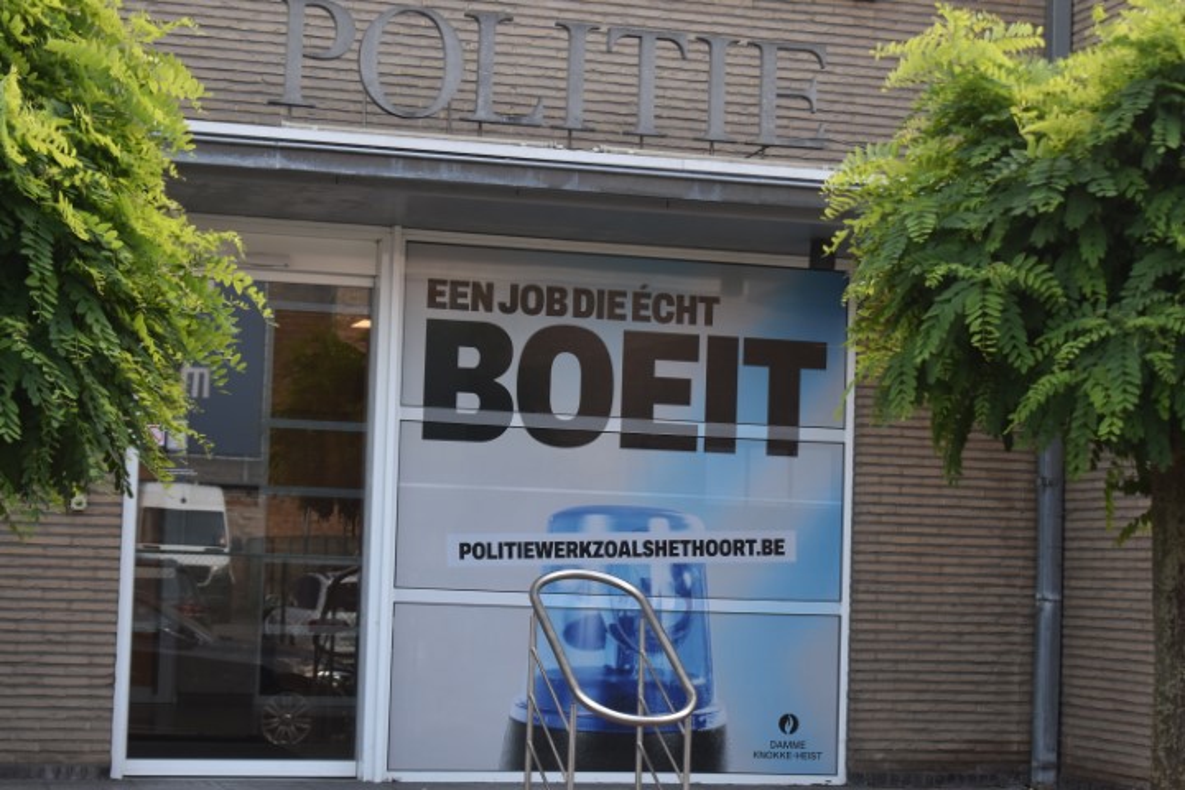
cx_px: 592
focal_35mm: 75
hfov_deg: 27.0
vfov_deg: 18.2
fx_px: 2469
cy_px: 395
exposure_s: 1/250
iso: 320
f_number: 5.6
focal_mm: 50
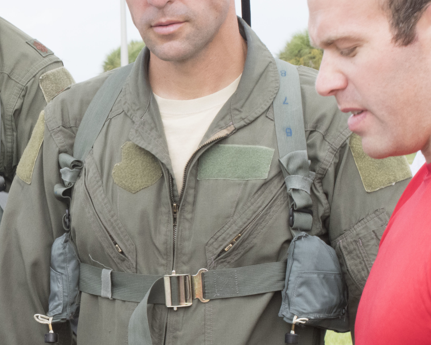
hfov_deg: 9.2
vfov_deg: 7.4
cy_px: 225
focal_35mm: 208
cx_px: 5
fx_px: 2653
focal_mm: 70
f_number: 22
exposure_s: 1/100
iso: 1250
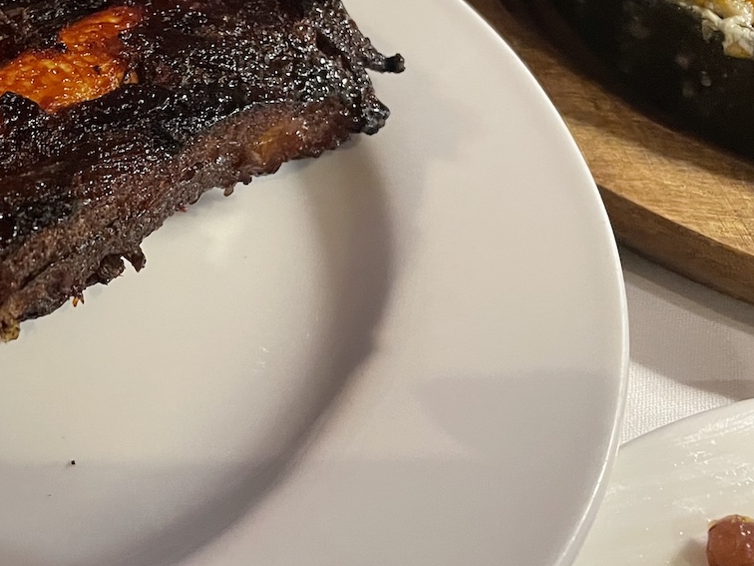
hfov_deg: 33.1
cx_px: 77
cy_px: 156
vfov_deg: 26.3
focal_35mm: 55
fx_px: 1198
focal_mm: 4.2
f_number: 1.6
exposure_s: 1/30
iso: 640
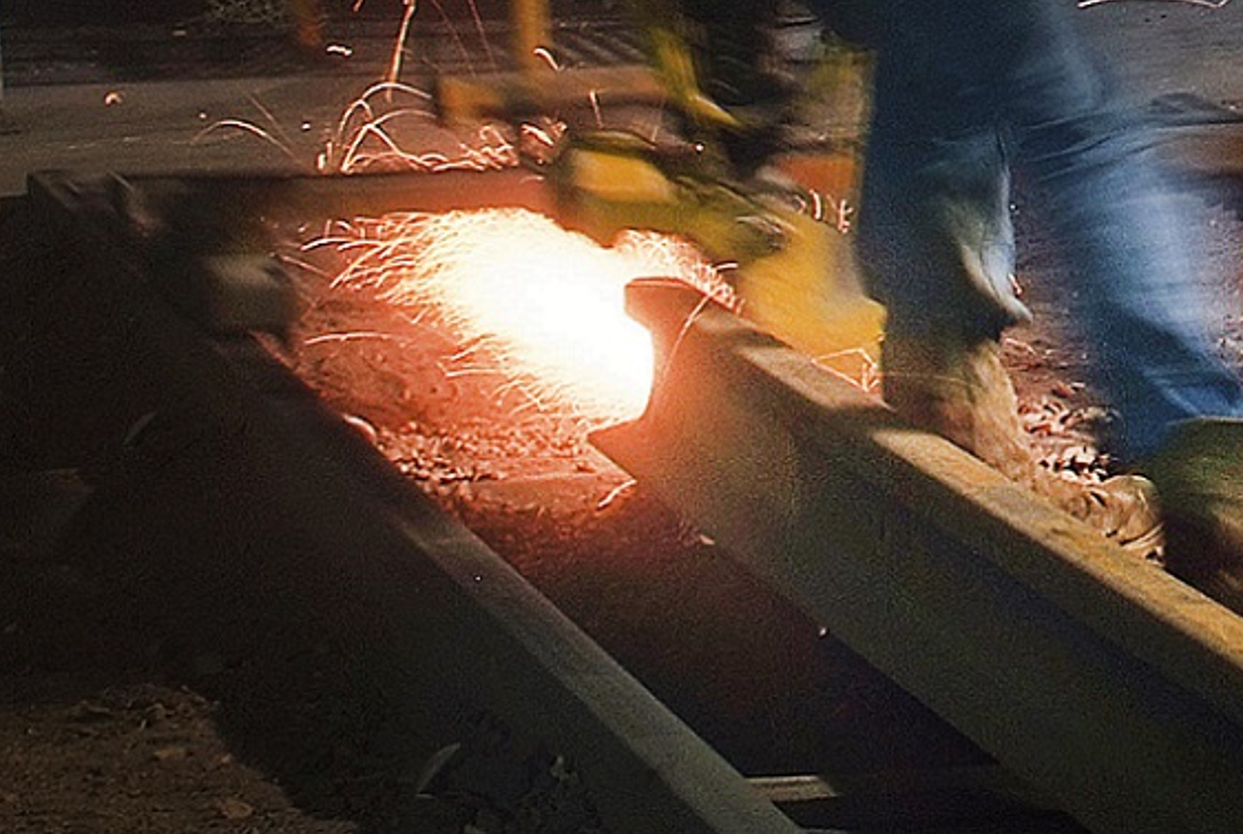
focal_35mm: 186
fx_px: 6434
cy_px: -316
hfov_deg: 10.6
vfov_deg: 7.3
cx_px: 1879
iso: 100
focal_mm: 35
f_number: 11
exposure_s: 1/2
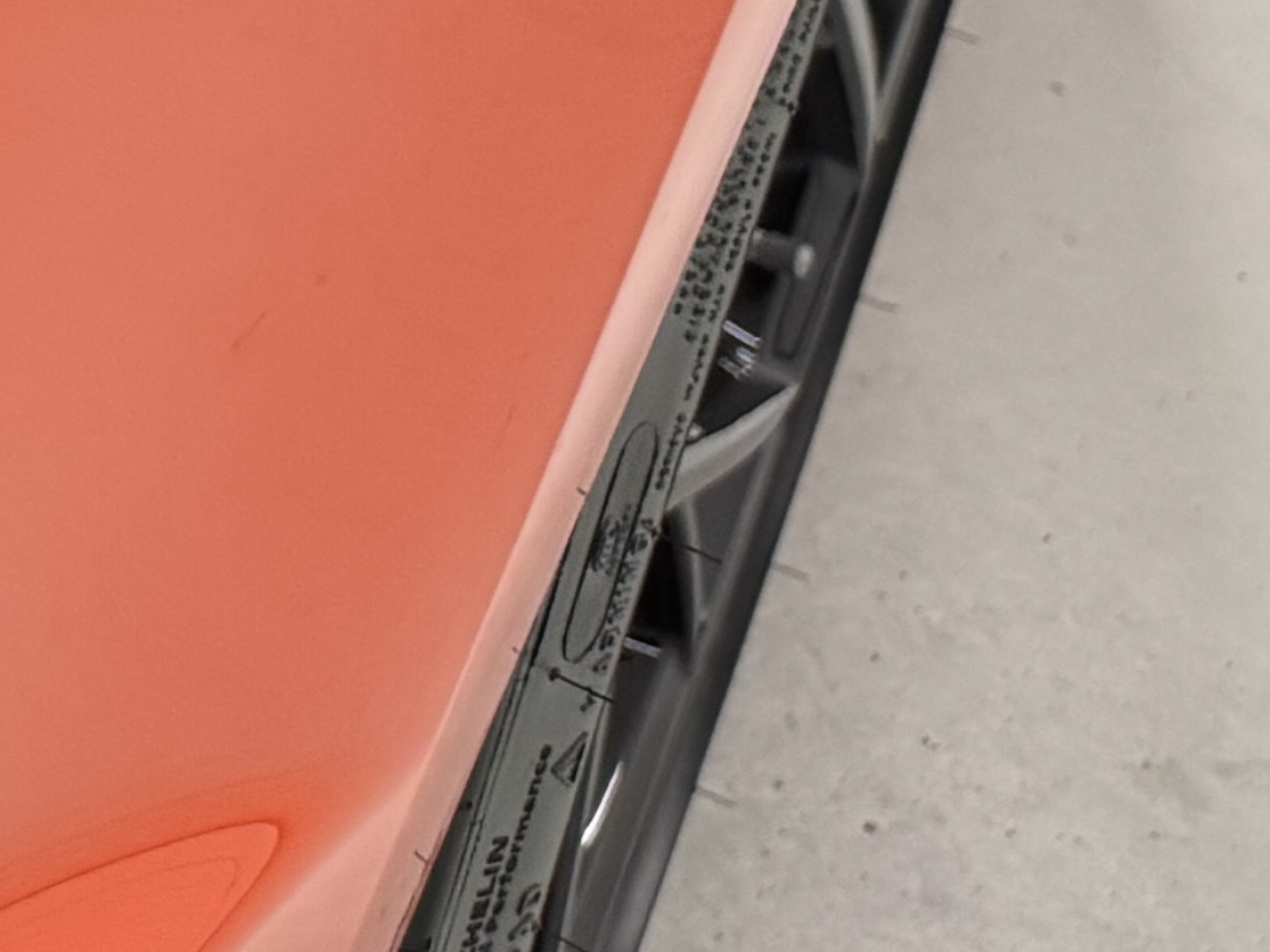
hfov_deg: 12.2
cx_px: -1937
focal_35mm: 123
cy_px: -1274
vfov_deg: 10.5
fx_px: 4512
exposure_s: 1/120
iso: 200
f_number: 1.78
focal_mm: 6.76
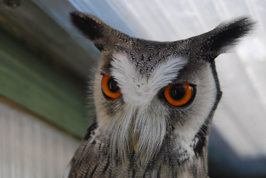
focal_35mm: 106
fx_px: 781
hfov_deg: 19.3
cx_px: 154
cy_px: 102
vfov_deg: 13.0
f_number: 5.6
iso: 140
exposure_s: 1/125
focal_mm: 55
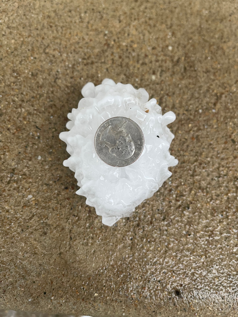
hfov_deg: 53.1
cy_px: 158
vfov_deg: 67.3
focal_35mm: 26
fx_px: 238
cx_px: 119
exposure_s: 1/79
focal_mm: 5.1
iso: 125
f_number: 1.6
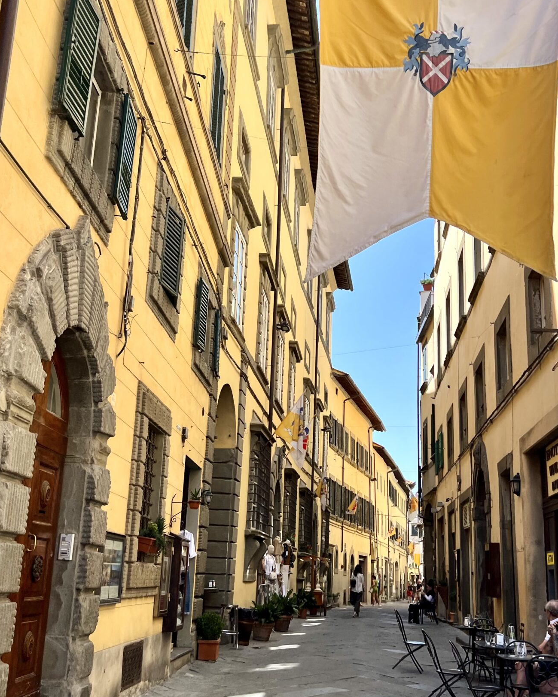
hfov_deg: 37.3
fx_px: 826
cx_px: 293
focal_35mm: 40
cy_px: 355
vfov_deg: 45.8
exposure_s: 1/1869
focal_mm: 5.7
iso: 50
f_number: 1.5
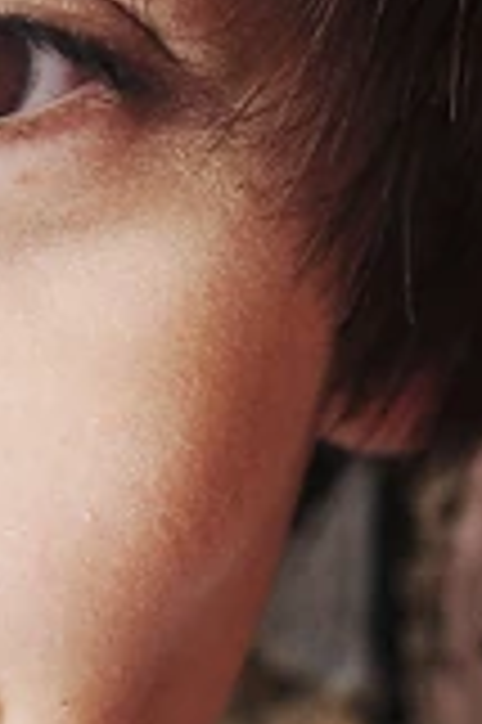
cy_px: 863
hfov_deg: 3.9
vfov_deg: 5.8
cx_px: -232
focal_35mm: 352
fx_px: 7091
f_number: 4.5
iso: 250
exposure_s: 1/250
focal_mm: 35
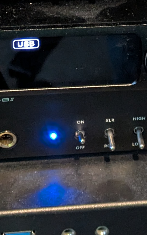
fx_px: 808
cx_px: 62
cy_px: 7
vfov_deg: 16.3
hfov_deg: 10.4
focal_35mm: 126
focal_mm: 5.43
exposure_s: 1/16.7
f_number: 1.89
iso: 962
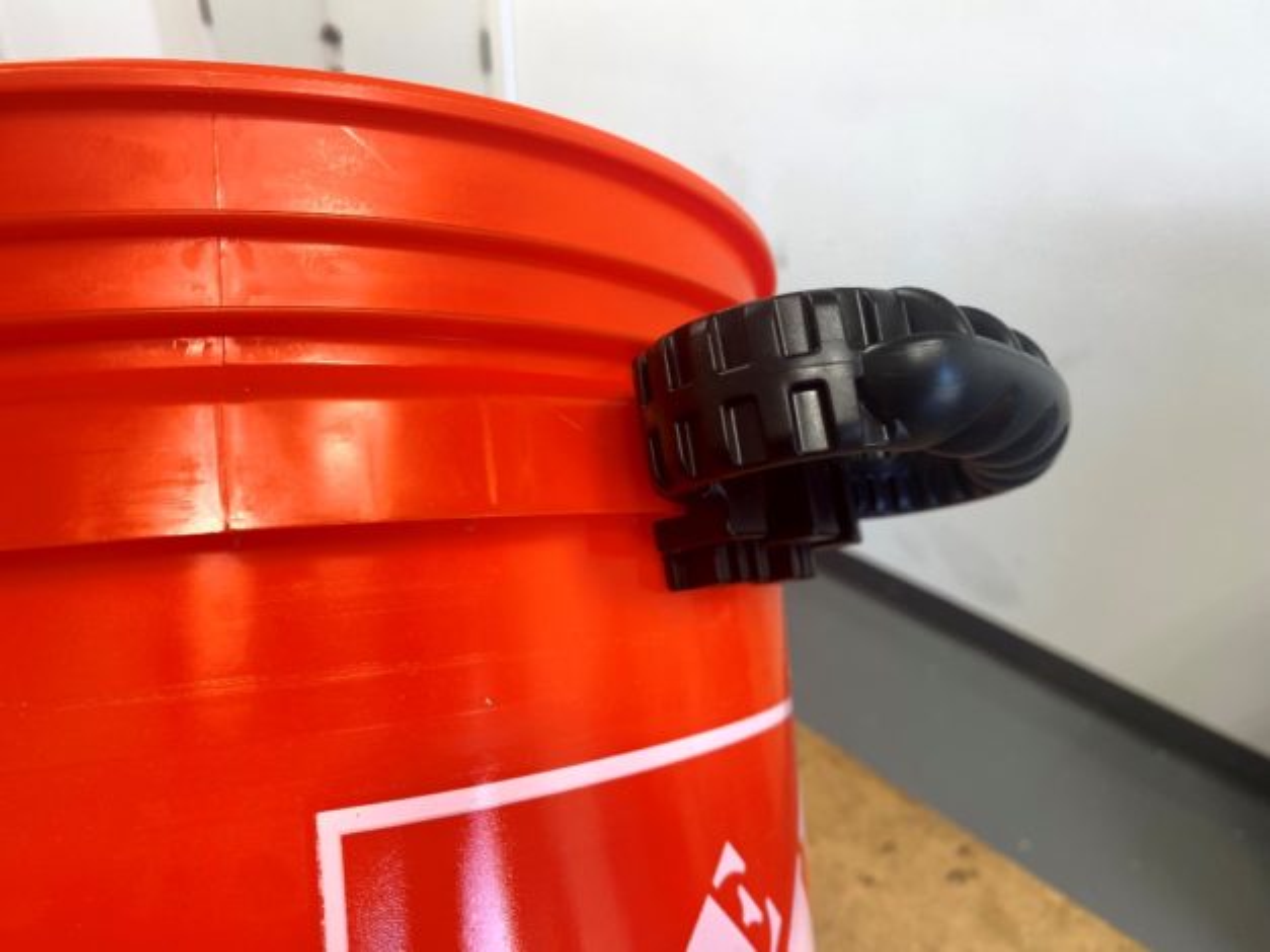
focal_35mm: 26
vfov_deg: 53.0
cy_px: 476
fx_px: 954
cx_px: 635
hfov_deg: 67.3
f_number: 1.8
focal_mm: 4.25
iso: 40
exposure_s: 1/120
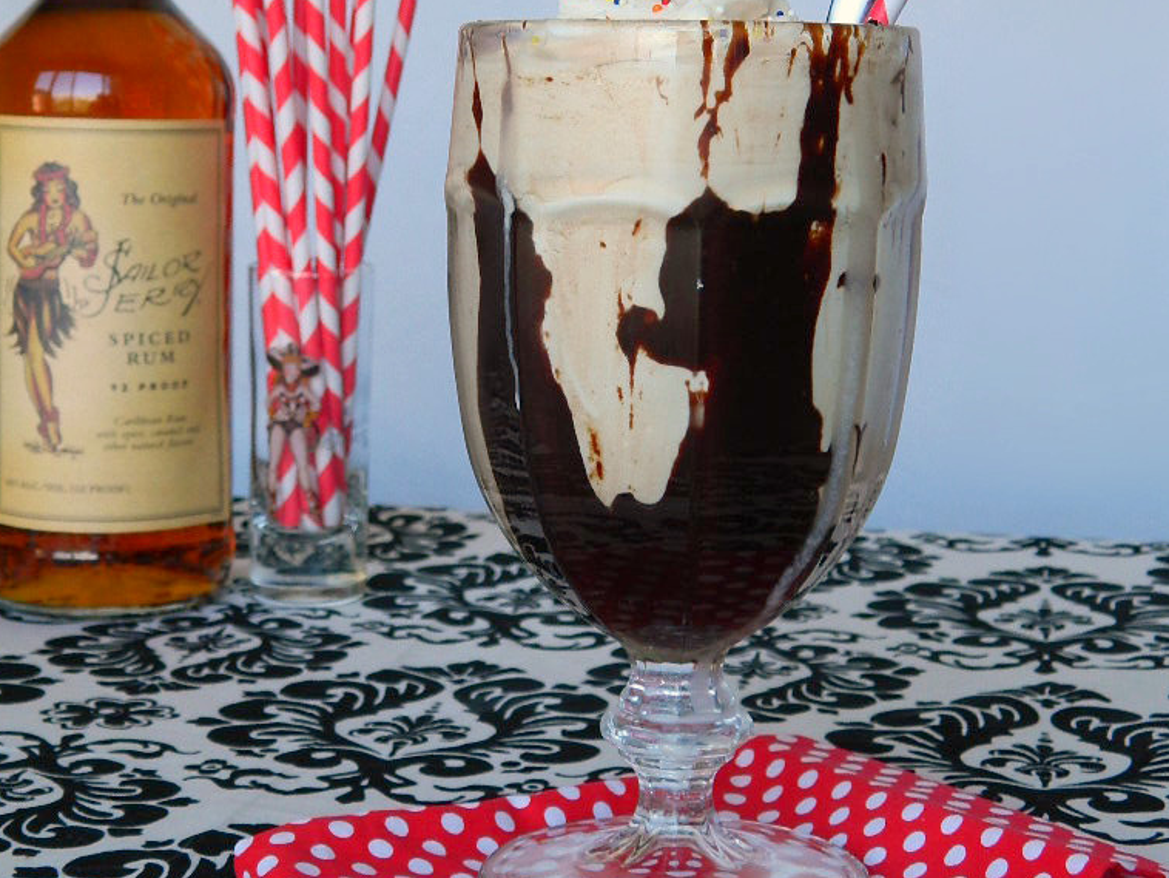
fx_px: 2601
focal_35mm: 77
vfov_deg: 19.1
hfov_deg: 25.3
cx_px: 581
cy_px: 304
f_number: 3.8
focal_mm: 10.2
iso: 100
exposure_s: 1/50
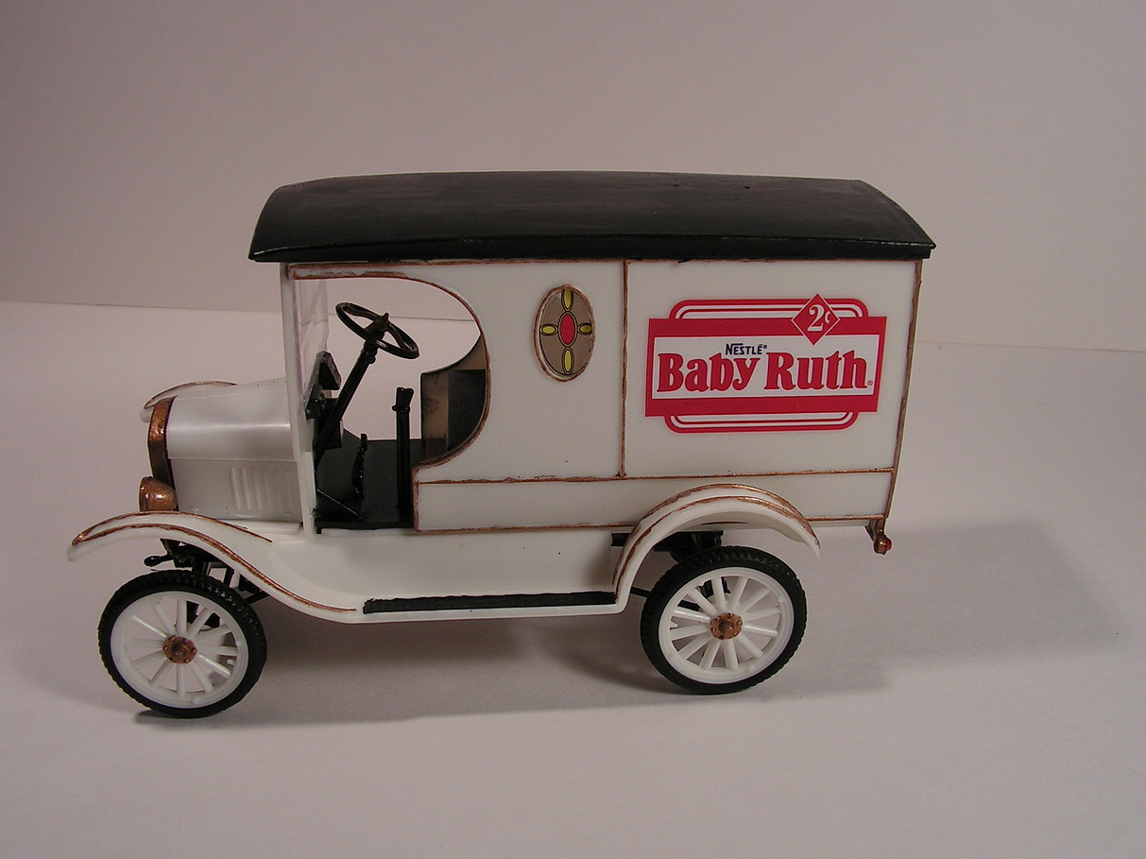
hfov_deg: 49.0
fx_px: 1258
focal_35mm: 38
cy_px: 431
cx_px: 584
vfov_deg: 37.7
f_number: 3.2
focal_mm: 6
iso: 64
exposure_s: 1/100
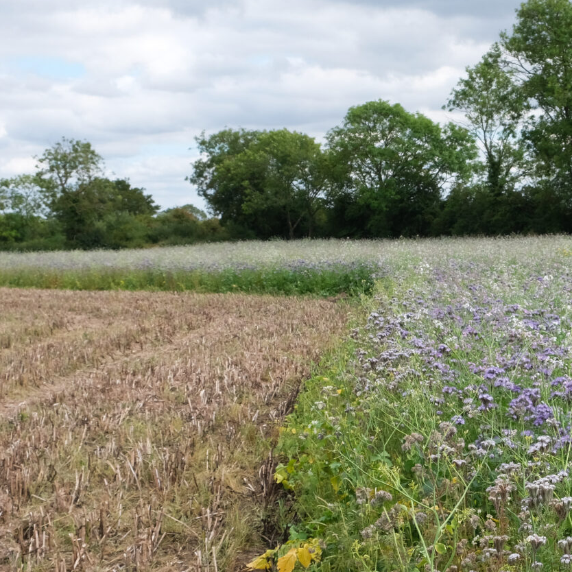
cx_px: 586
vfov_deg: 23.7
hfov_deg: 22.6
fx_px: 1365
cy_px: 305
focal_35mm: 73
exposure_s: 1/250
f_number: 10
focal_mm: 23.3
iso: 320
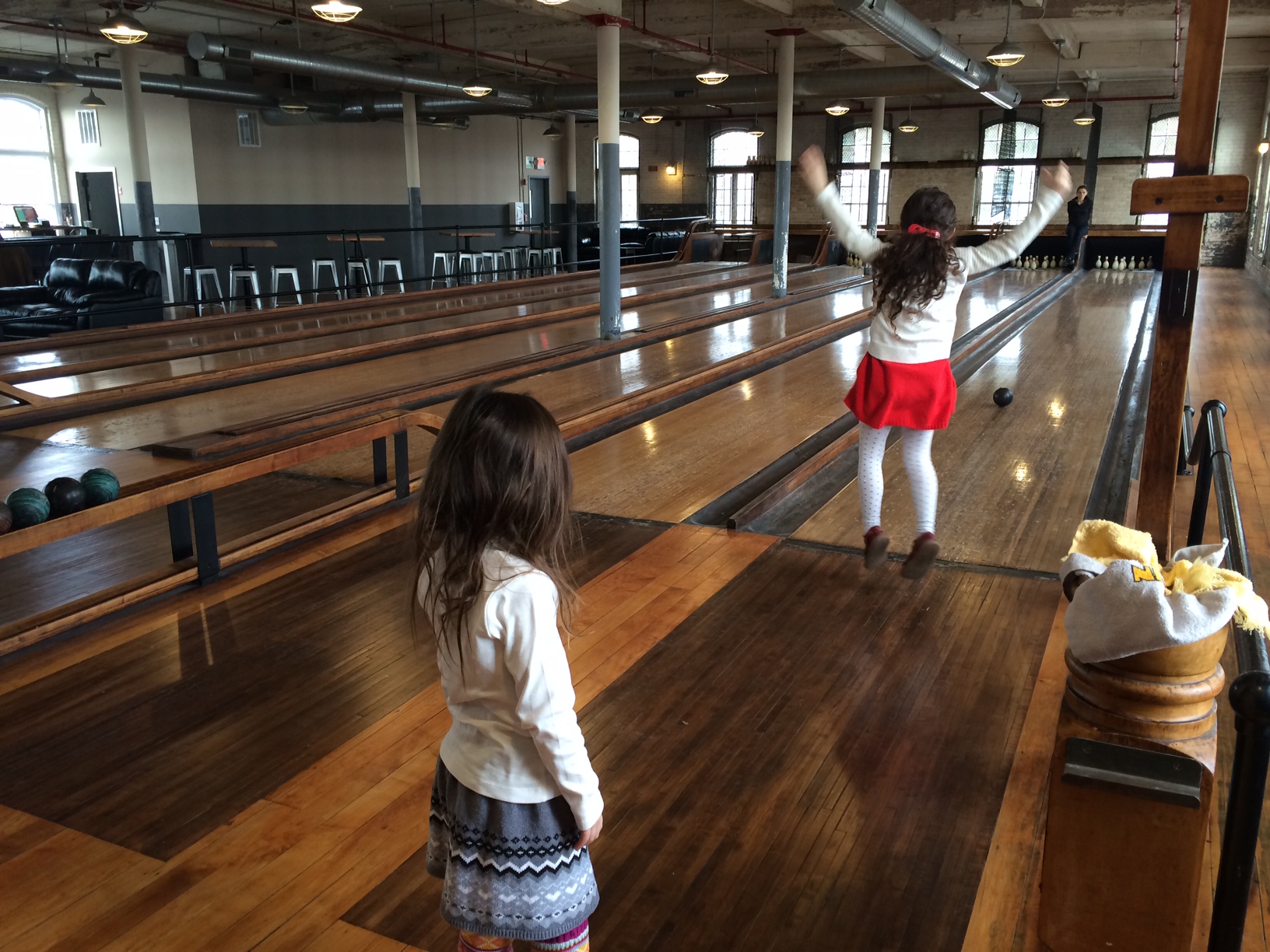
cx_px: 635
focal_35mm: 30
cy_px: 476
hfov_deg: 60.0
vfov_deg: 46.8
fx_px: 1101
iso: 80
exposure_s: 1/30
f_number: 2.2
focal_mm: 4.12
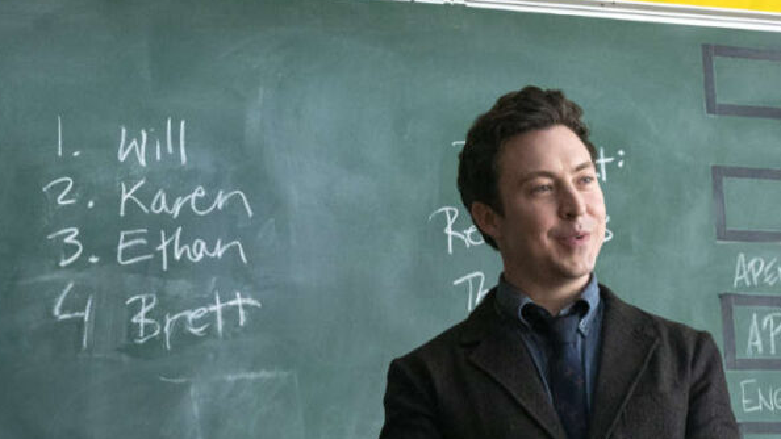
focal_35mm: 80
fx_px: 1657
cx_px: 511
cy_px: 299
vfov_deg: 15.1
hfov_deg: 26.4
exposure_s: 1/200
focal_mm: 42
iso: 3200
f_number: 4
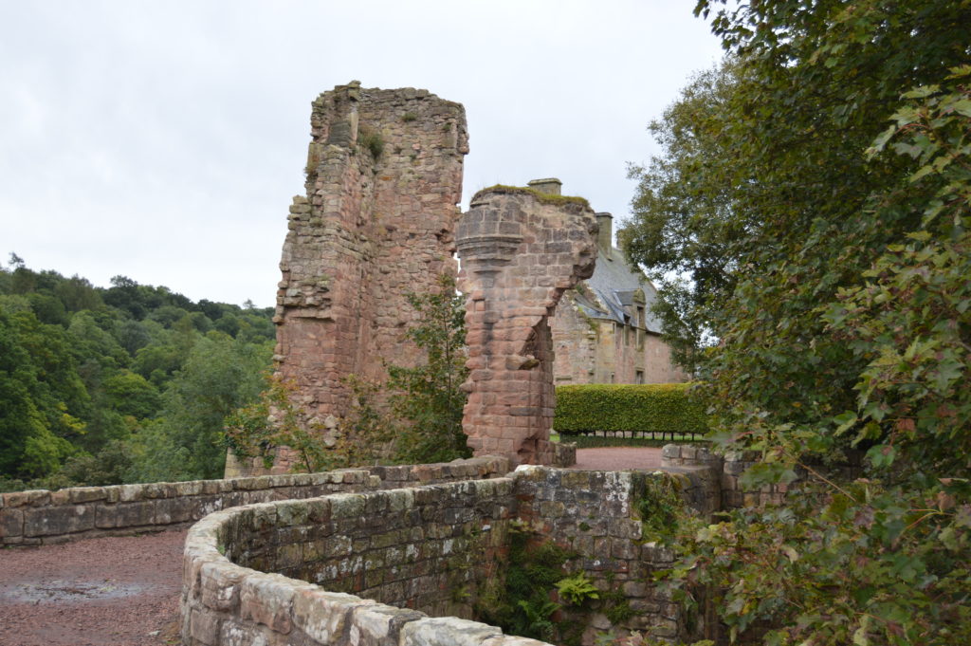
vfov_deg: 34.2
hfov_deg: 49.6
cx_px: 486
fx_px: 1051
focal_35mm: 39
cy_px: 323
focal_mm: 26
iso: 100
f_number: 4
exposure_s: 1/125
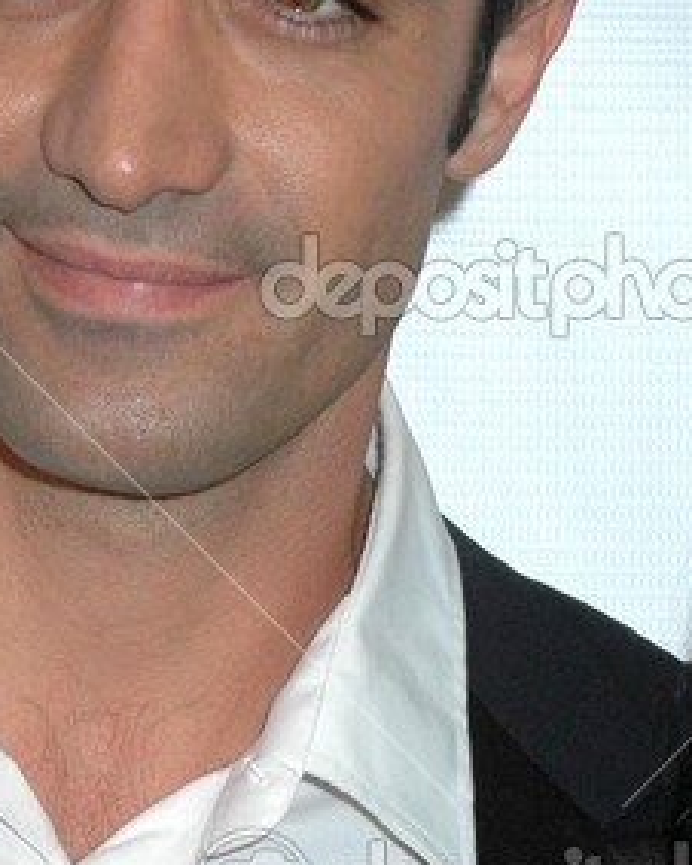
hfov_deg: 6.4
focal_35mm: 243
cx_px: 540
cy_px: 894
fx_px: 6224
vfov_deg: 7.9
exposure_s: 1/200
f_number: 8
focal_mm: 48
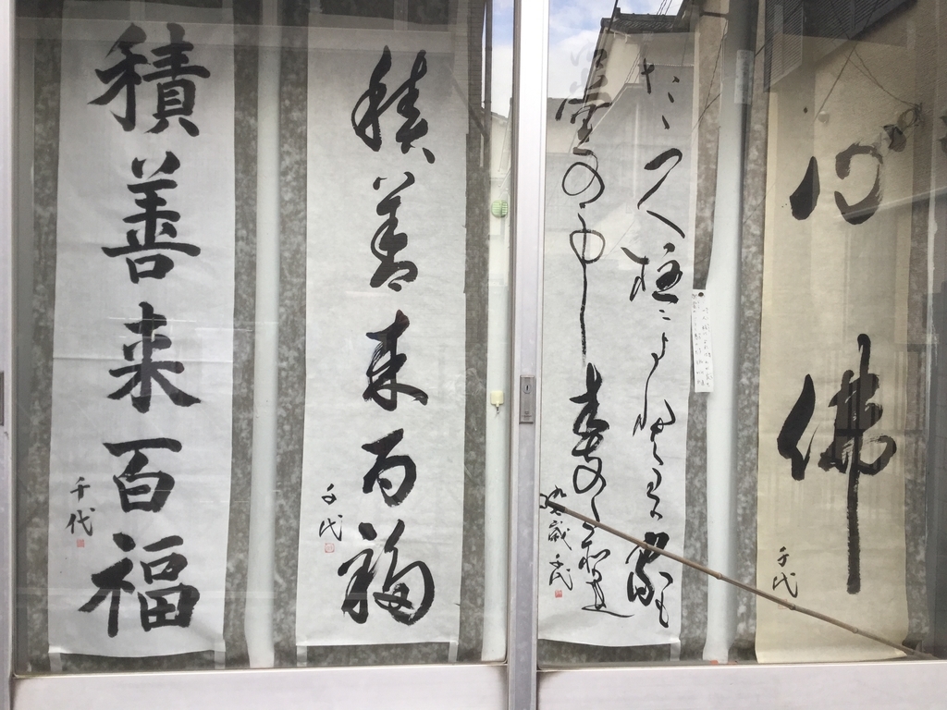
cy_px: 355
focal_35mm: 31
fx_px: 848
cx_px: 474
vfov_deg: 45.4
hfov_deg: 58.4
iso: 40
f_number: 2.4
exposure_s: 1/120
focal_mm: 3.3
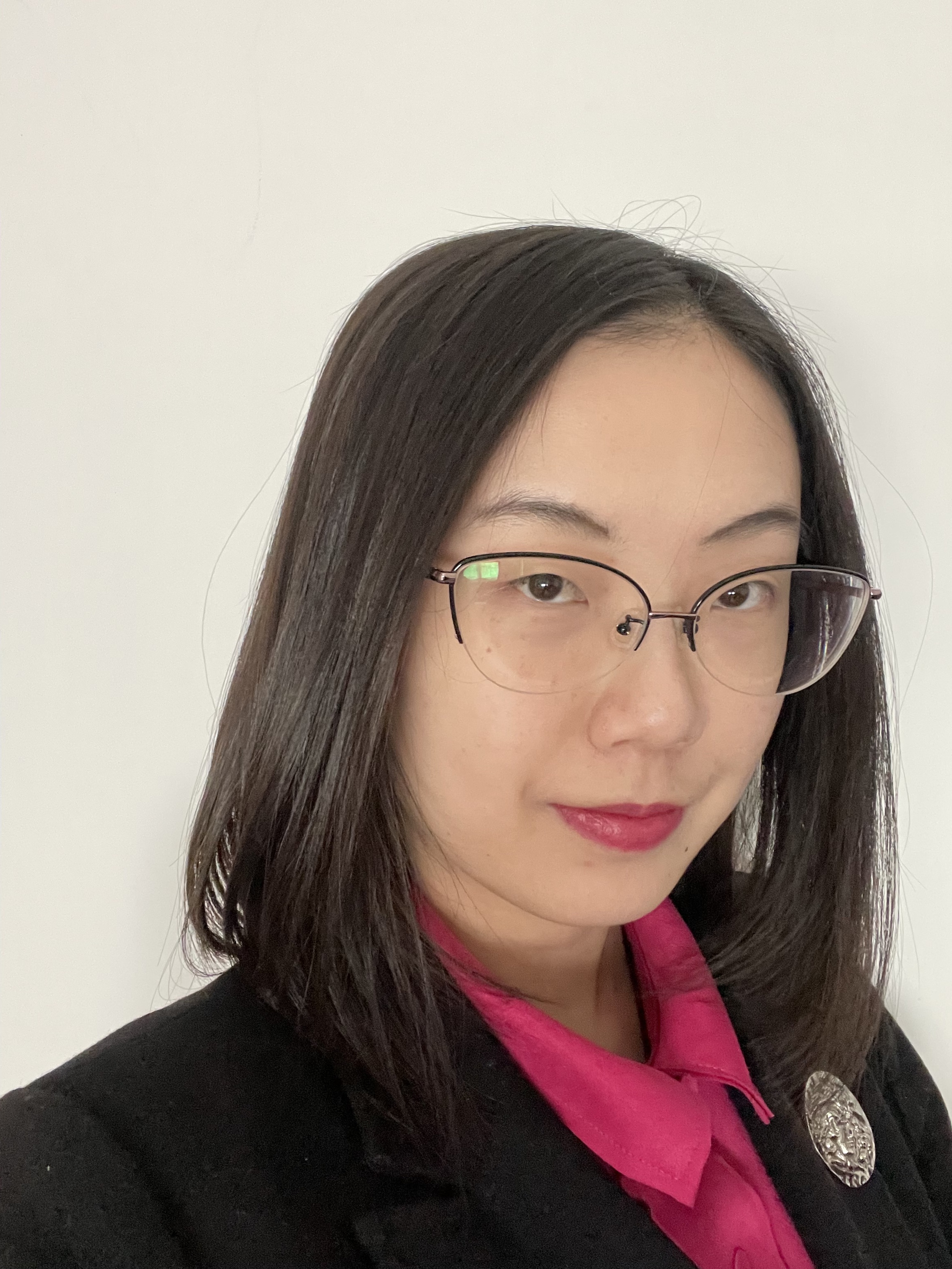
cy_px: 634
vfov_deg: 60.0
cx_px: 476
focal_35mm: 30
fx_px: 1100
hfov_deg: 46.8
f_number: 2.2
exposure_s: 1/30
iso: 640
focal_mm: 2.71
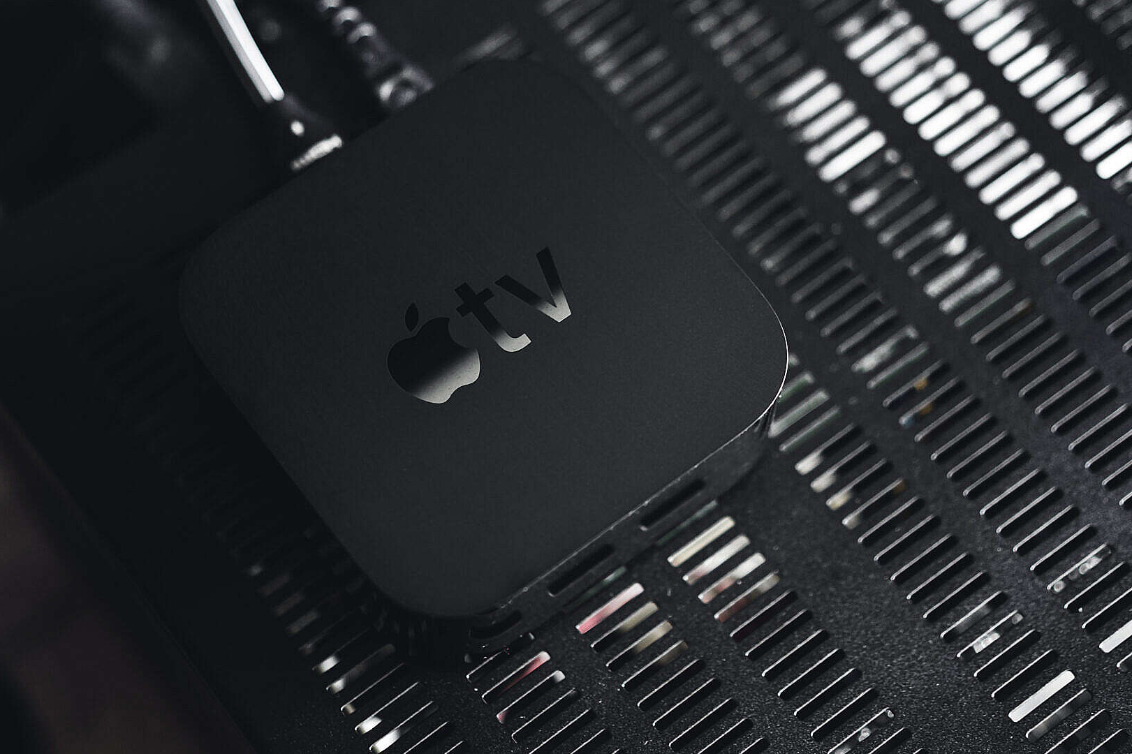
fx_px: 2358
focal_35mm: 75
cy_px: 342
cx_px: 513
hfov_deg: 27.0
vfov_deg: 18.2
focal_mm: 55
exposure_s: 1/60
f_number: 1.8
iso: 800
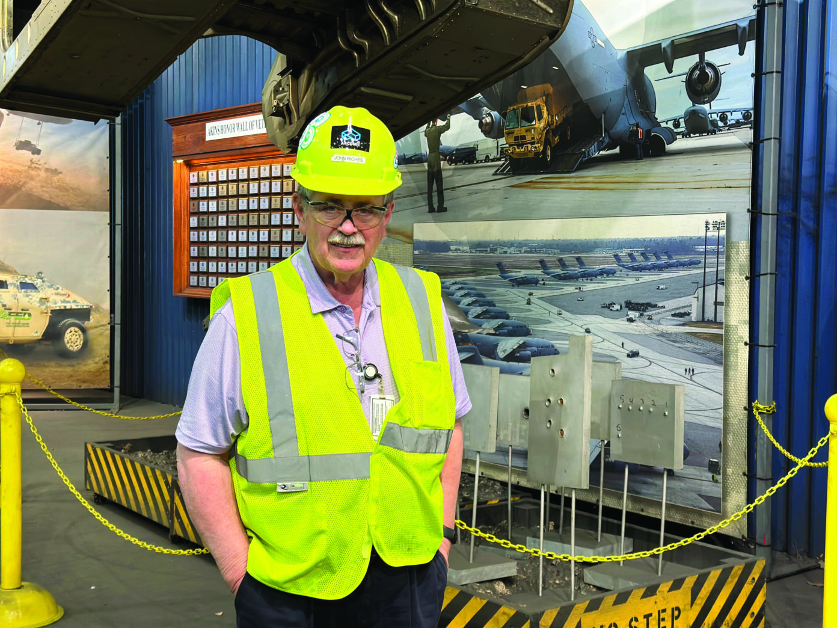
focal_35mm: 48
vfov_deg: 30.3
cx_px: 418
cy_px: 314
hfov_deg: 39.7
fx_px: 1161
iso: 200
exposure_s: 1/60
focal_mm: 6.86
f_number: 1.78
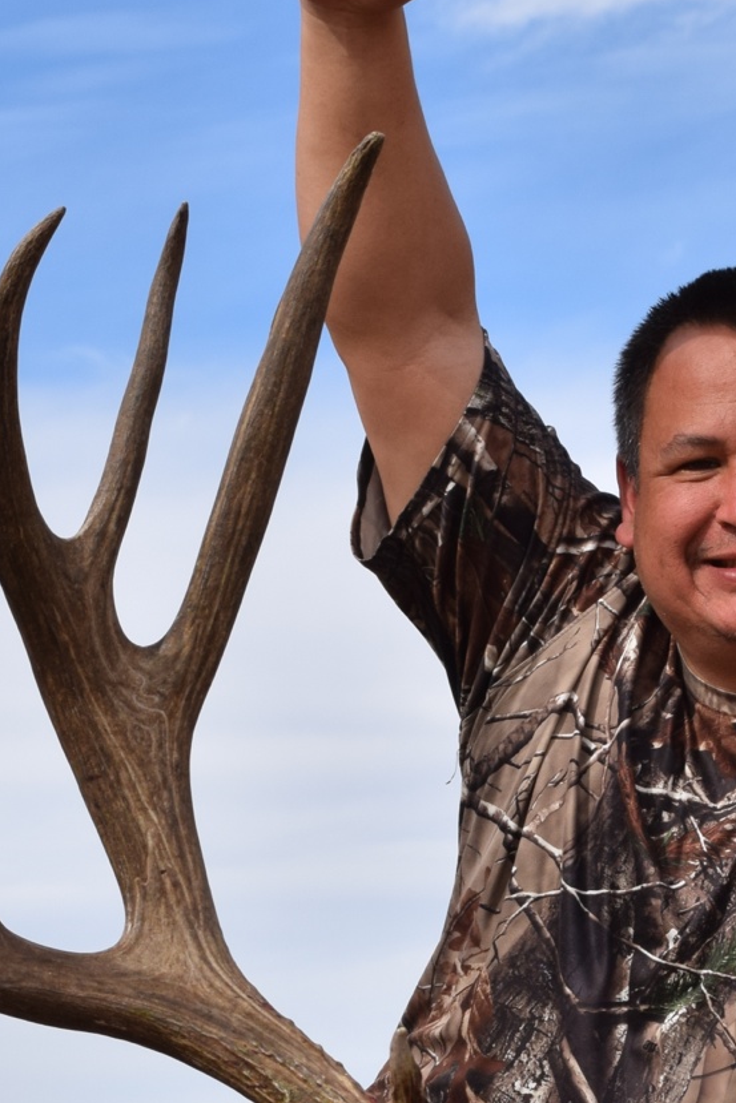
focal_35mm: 175
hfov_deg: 7.8
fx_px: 5364
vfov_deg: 11.7
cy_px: 760
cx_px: 596
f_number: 10
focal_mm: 42
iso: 200
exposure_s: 1/400
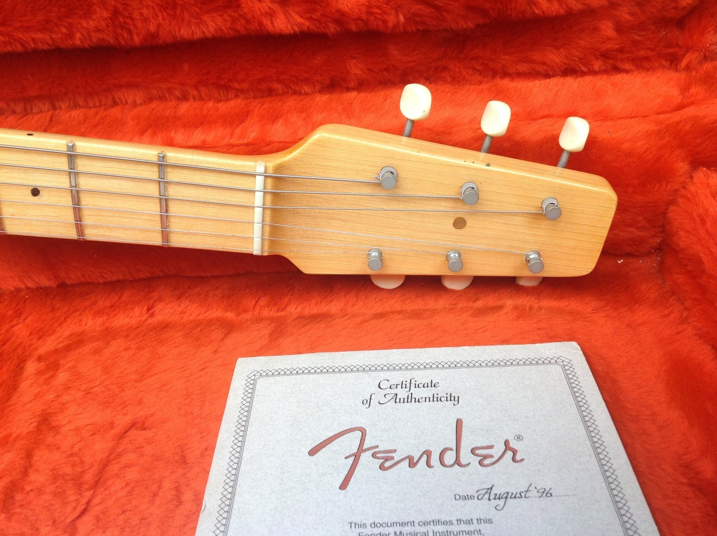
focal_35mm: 35
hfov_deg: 52.7
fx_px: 724
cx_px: 358
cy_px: 268
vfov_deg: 40.6
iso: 64
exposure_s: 1/120
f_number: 2.4
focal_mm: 4.28
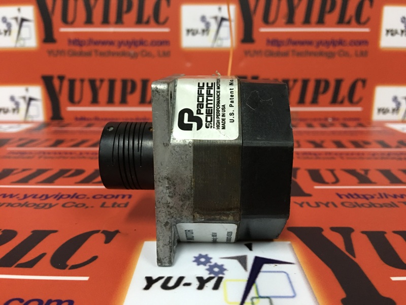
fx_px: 340
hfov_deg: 61.7
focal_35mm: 29
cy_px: 152
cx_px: 203
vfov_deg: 48.2
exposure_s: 1/15
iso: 80
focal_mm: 4.15
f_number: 2.2
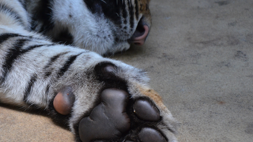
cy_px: 43
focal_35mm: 219
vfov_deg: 5.5
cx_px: 69
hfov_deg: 9.8
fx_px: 1469
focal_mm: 90
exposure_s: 1/80
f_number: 5.6
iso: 1600
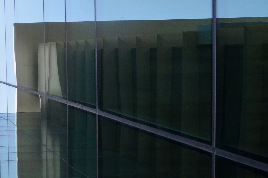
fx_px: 602
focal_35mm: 81
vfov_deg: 16.8
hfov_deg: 22.4
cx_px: -85
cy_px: 99
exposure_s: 1/200
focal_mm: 18
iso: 200
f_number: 7.1
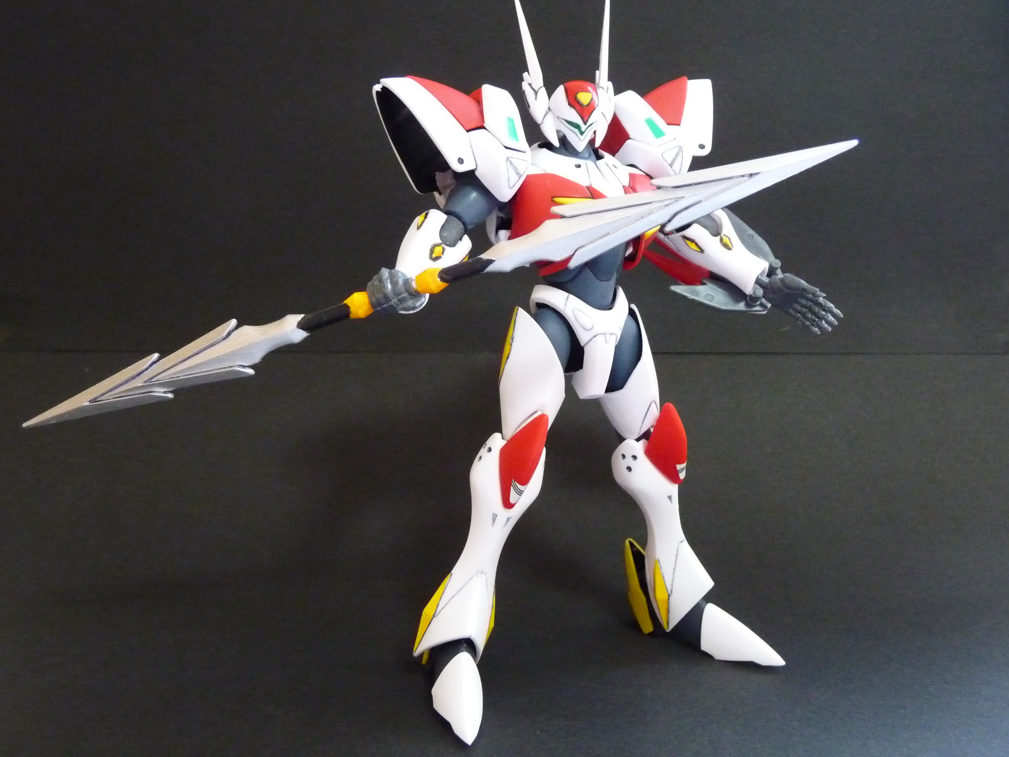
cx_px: 504
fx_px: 933
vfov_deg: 44.2
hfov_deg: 56.8
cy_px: 378
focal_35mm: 32
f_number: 3.5
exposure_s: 1/25
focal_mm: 5.3
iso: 800
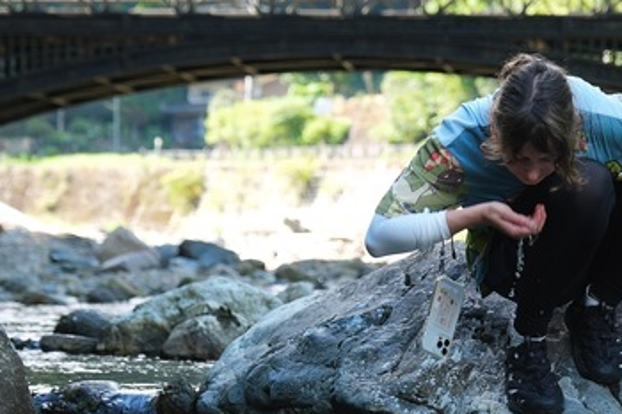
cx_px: 400
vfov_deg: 7.5
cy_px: 299
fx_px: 3143
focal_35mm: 182
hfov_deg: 11.3
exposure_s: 1/140
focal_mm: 55
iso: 160
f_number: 3.6
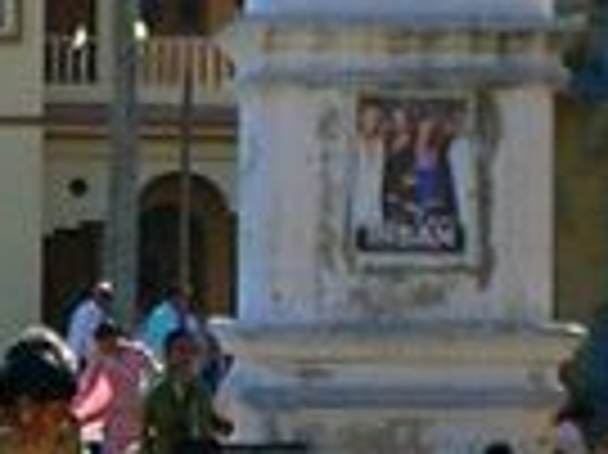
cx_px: -234
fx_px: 3861
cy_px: 553
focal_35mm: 220
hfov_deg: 8.8
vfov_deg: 6.7
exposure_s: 1/1000
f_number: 3.5
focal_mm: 5.6
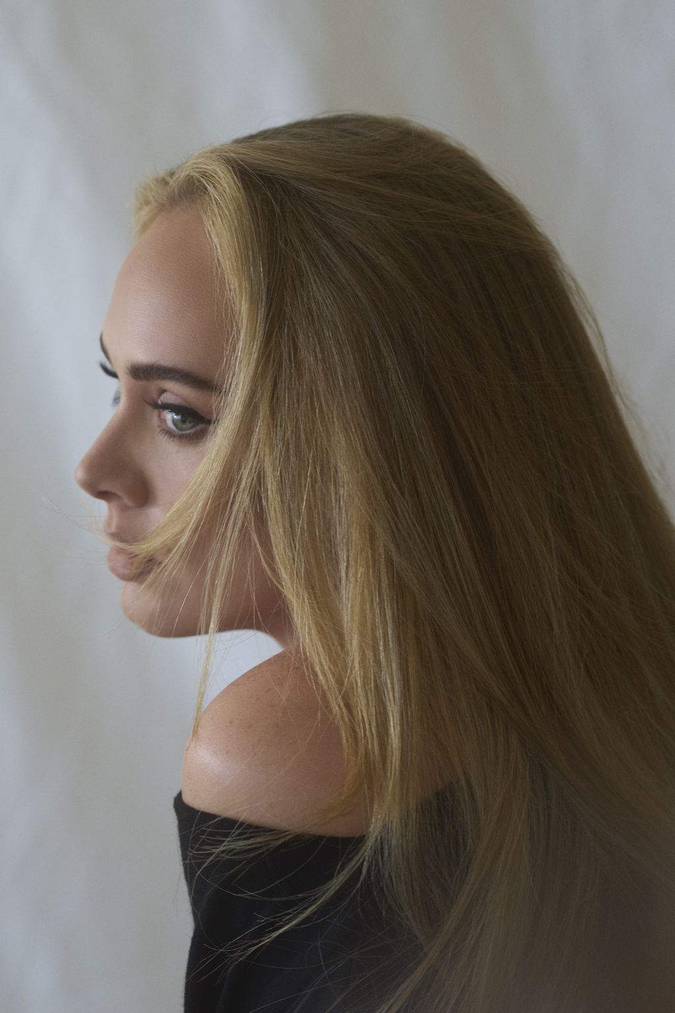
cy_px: 506
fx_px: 2954
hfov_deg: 13.0
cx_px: 338
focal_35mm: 105
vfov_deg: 19.5
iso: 400
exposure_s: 1/250
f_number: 4
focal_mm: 105
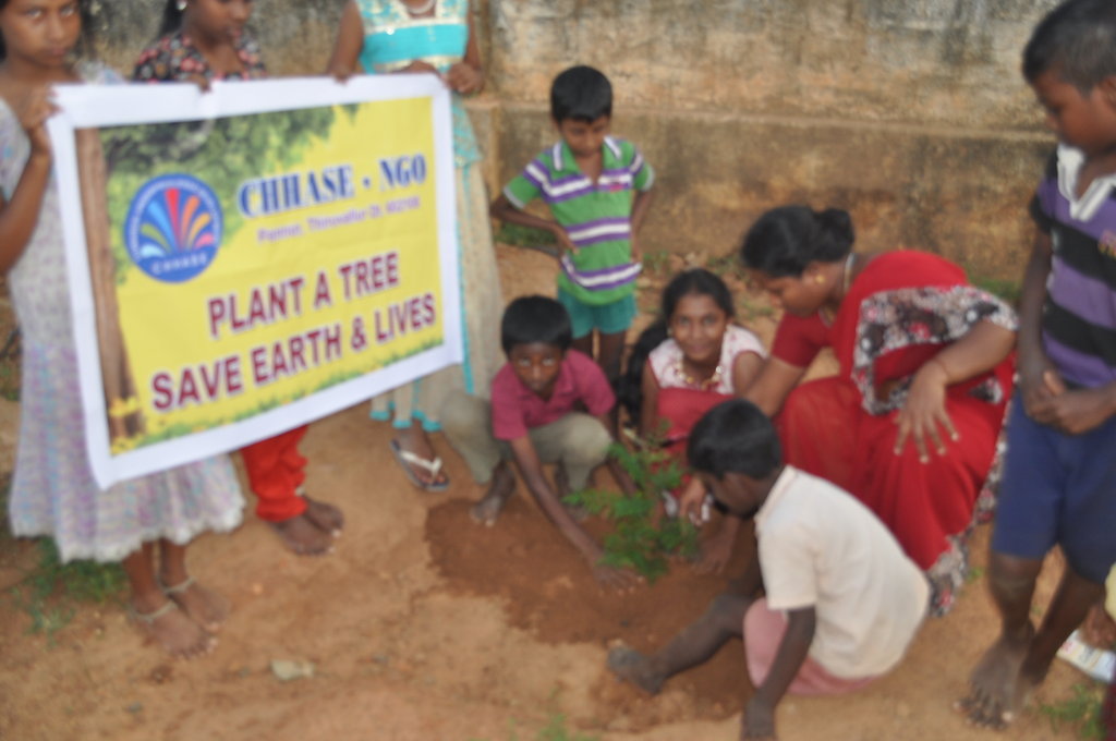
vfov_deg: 39.9
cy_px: 370
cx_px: 558
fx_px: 1022
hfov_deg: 57.3
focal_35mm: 33
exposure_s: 1/200
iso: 250
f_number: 4
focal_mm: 22
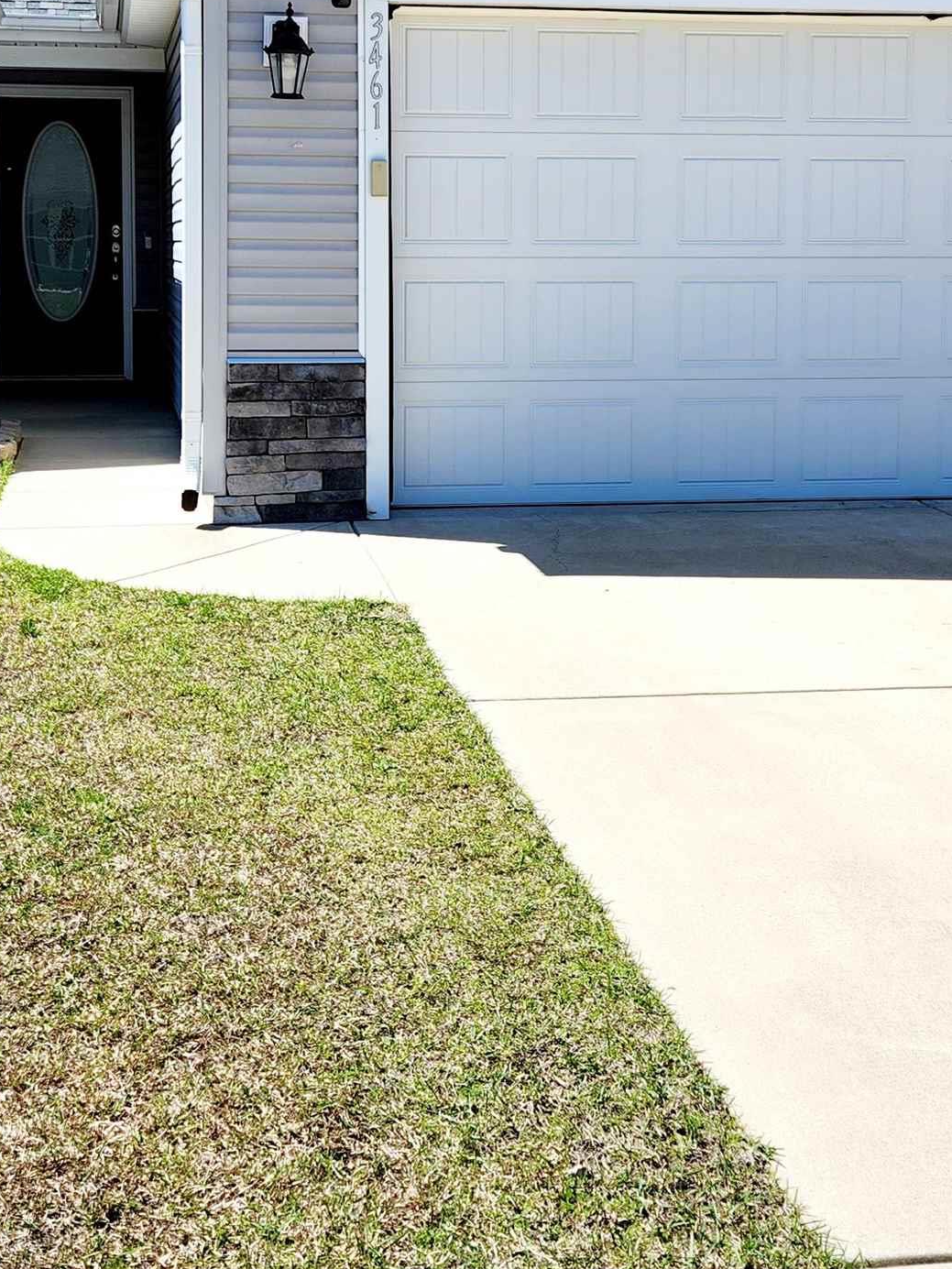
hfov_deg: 28.5
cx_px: 412
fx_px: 1870
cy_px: 339
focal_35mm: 51
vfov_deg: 36.7
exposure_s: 1/1667
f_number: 1.8
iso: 20
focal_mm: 5.4
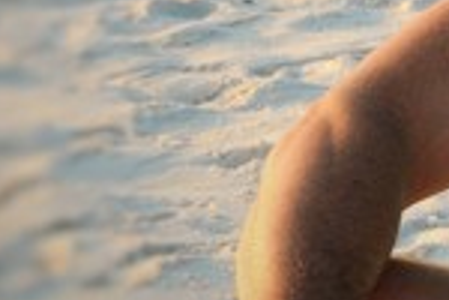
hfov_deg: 6.1
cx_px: 587
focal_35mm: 336
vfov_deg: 4.1
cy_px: -10
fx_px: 4190
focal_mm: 48
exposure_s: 1/250
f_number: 8
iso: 250
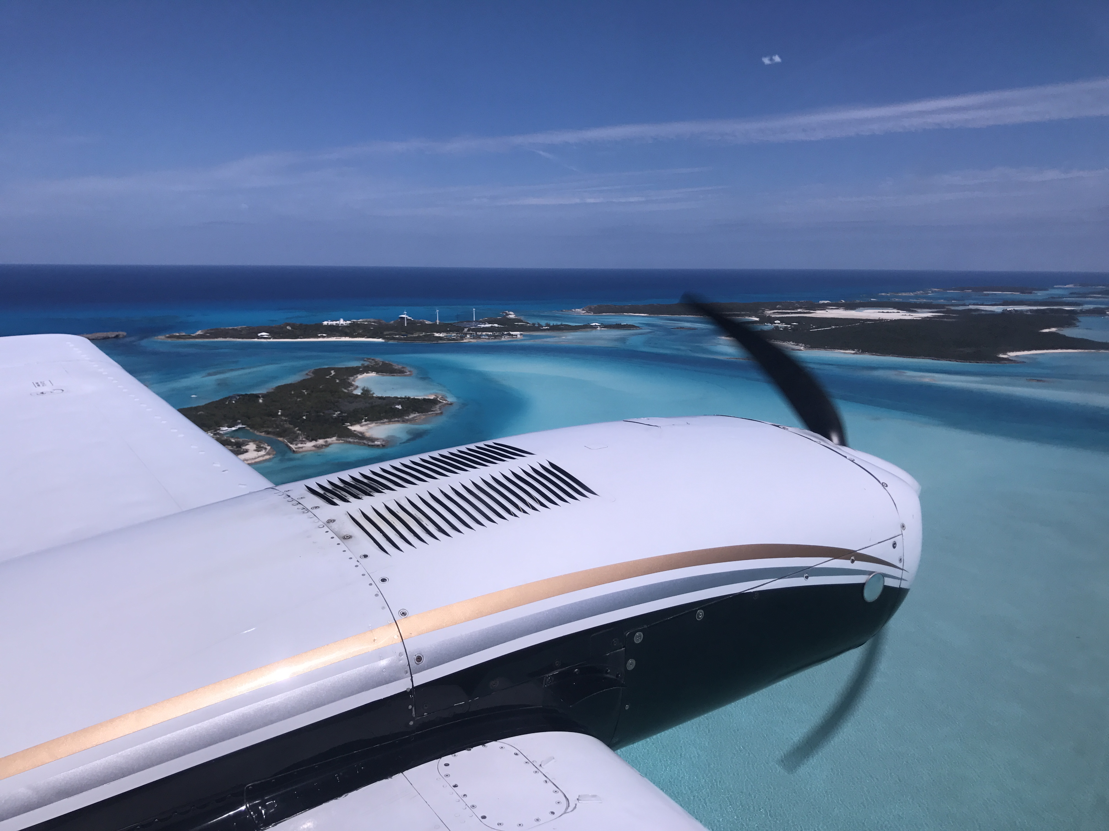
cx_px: 554
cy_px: 416
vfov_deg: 49.7
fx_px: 897
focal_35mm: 28
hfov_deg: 63.4
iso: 20
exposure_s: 1/1880
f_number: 1.8
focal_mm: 3.99
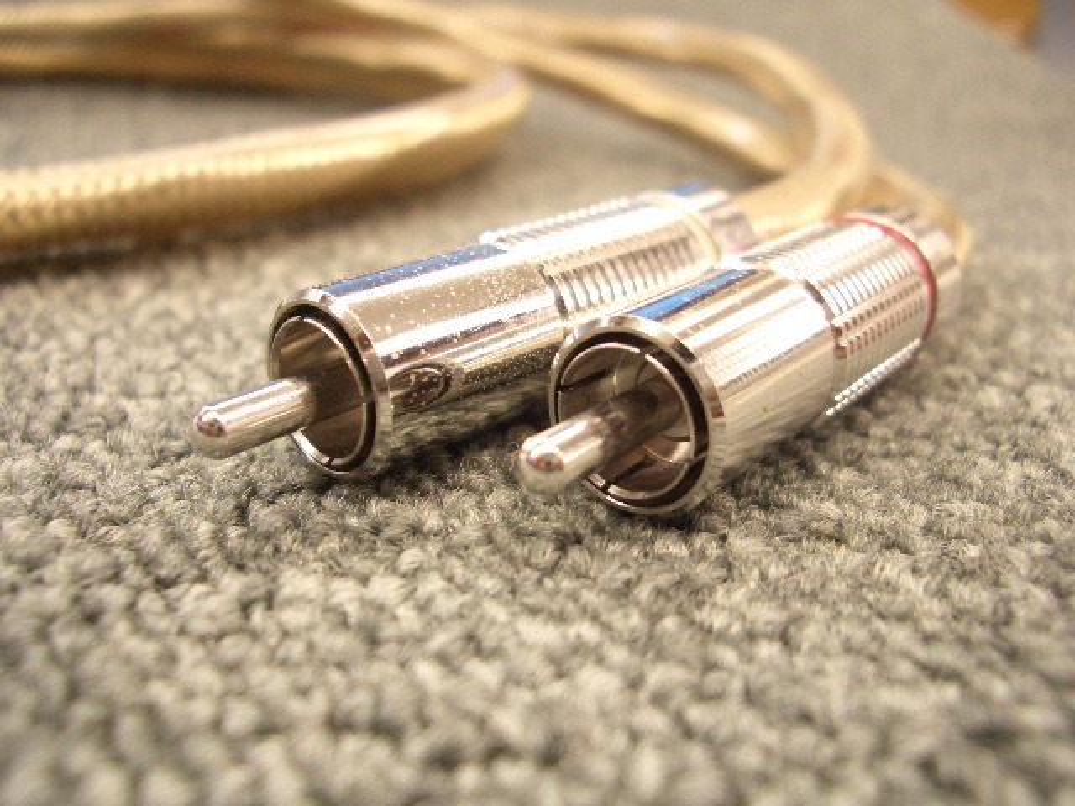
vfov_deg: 40.7
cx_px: 538
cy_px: 403
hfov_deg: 52.6
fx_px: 1087
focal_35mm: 35
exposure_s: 1/20
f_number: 2.6
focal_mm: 5.8
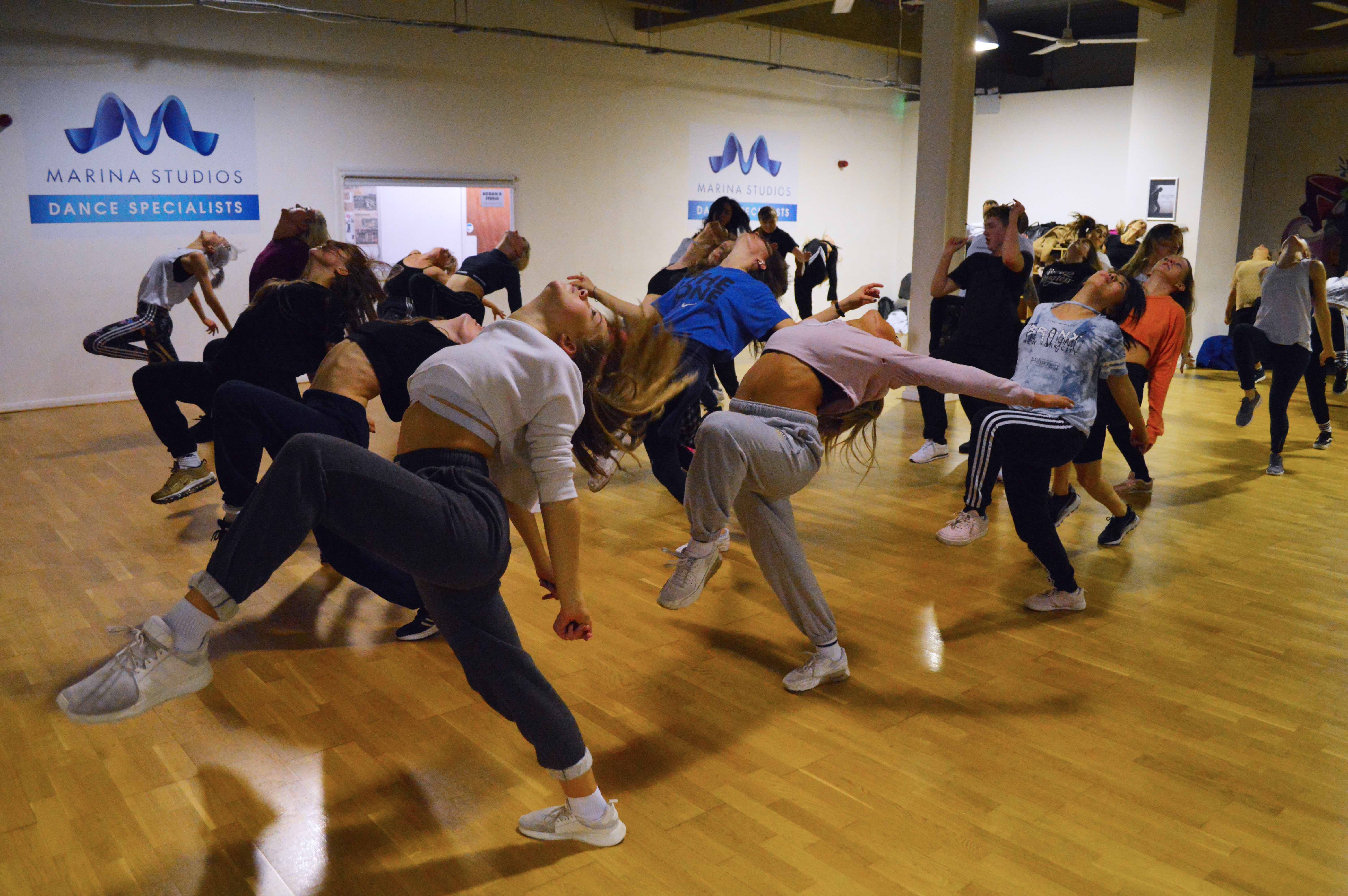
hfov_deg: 67.4
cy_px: 448
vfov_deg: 47.8
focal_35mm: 27
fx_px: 1010
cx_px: 674
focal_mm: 18
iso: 3200
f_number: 3.5
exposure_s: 1/400
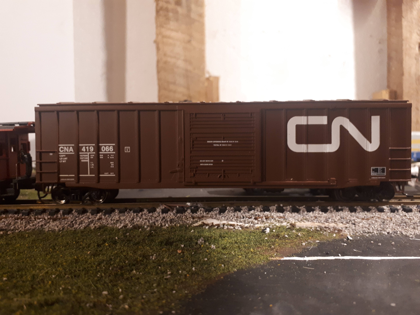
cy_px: 158
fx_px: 328
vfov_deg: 51.4
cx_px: 210
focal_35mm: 27
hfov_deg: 65.3
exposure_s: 1/17
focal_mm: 3.6
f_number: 1.9
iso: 250
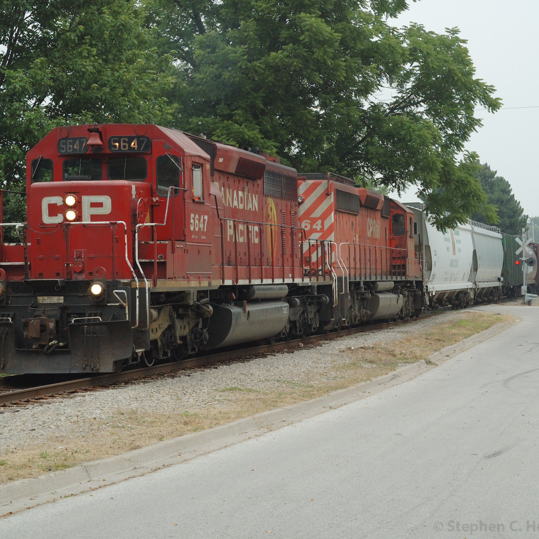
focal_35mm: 96
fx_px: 1691
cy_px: 270
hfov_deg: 18.1
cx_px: 272
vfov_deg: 18.1
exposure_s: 1/400
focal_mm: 50
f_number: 7.1
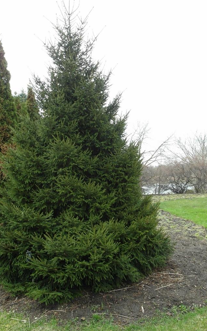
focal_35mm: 32
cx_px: 86
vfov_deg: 59.7
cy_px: 166
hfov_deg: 39.3
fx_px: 289
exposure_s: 1/180
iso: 80
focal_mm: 6.5
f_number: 3.6
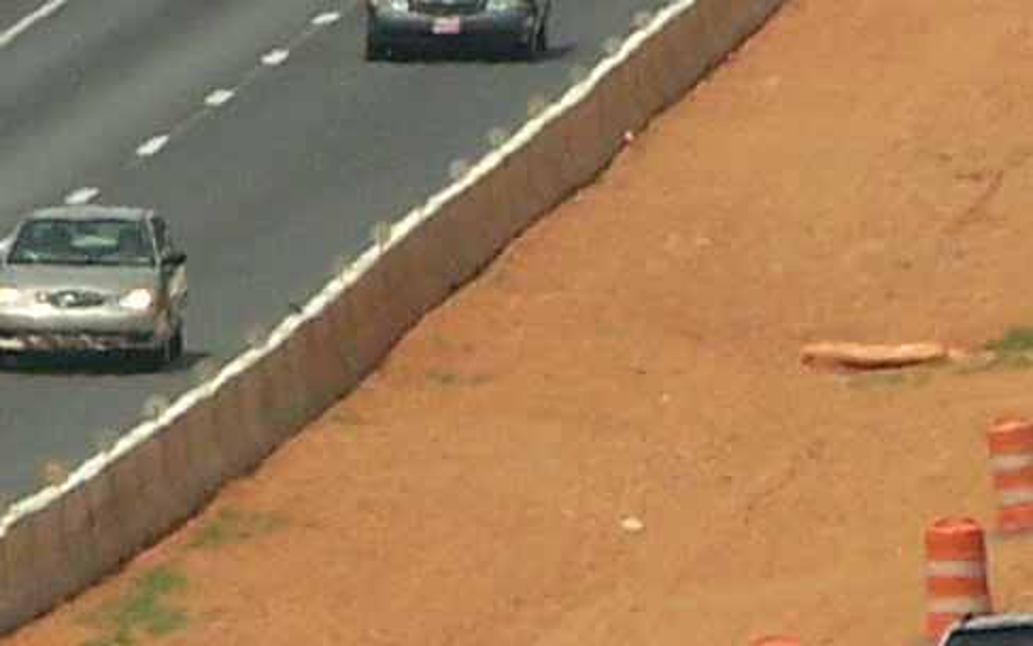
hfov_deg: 1.6
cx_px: 612
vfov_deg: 1.0
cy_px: 425
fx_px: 37958
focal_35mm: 1348
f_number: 6.3
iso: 80
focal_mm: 36.2
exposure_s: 1/500
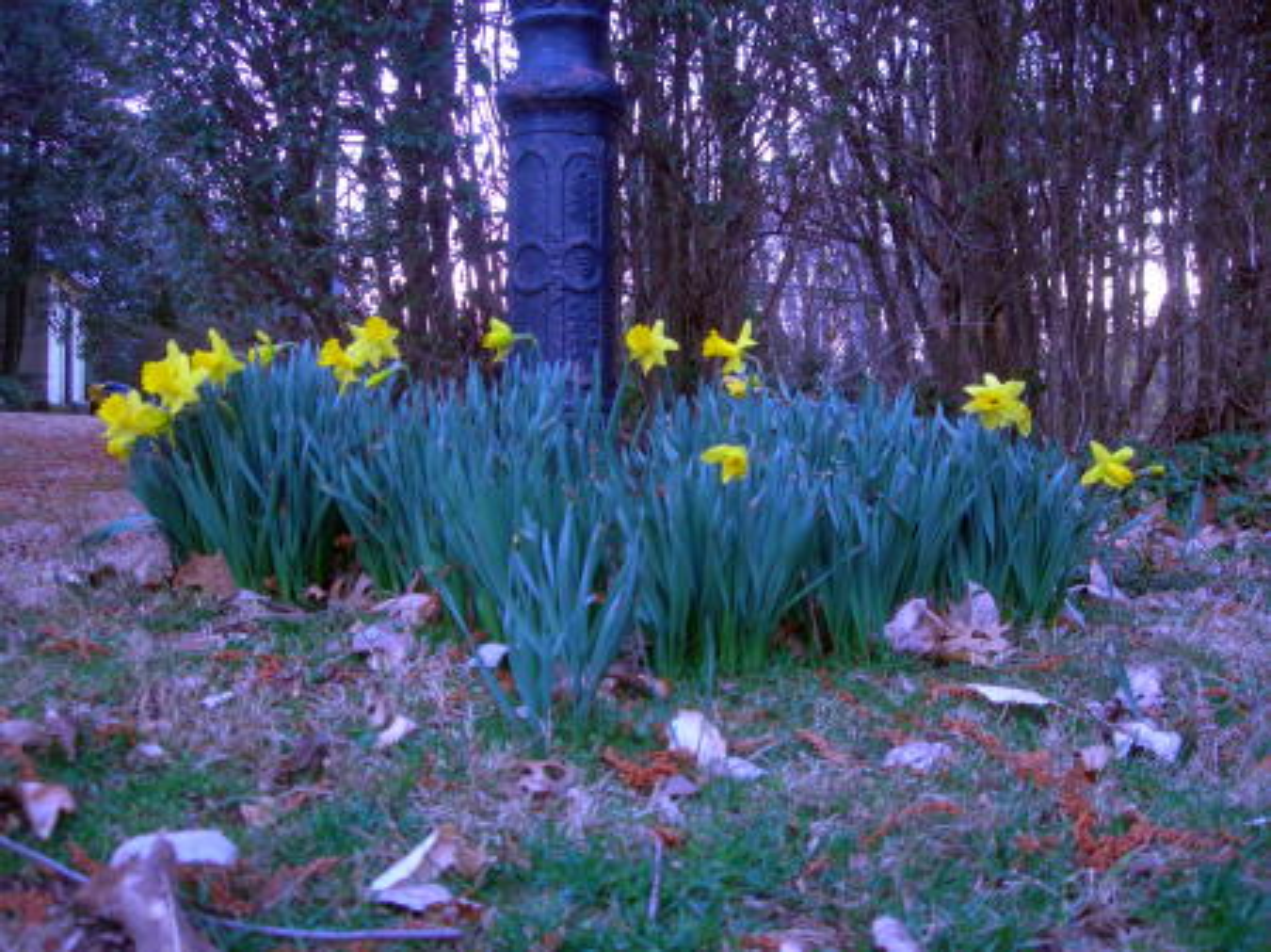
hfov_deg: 49.0
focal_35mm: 38
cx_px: 636
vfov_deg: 37.7
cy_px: 476
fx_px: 1395
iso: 50
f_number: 2.8
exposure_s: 1/4.9
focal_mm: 7.8
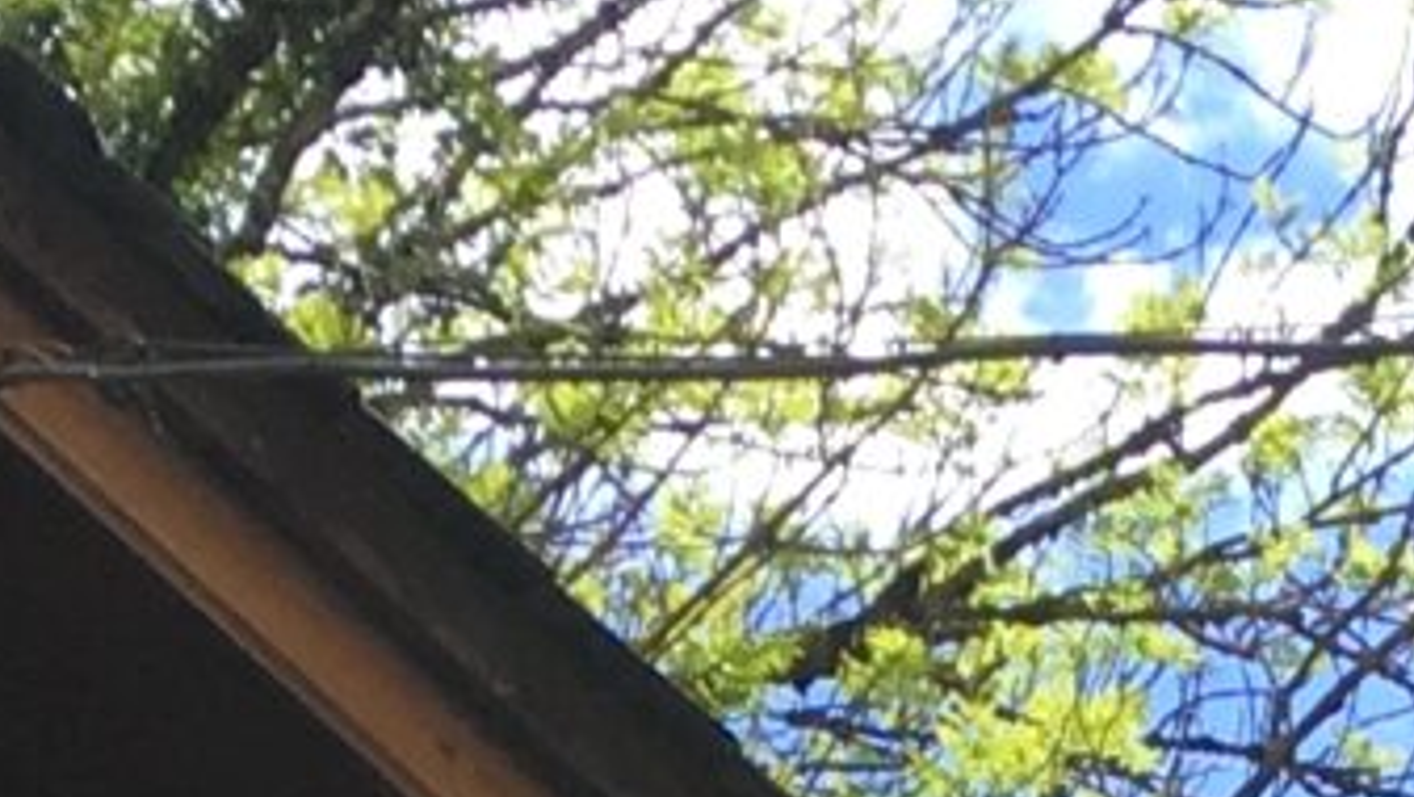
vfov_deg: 4.4
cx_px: 1246
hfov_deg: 8.9
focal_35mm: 240
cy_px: 4002
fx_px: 9003
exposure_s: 1/530
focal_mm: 4.15
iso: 25
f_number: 2.2
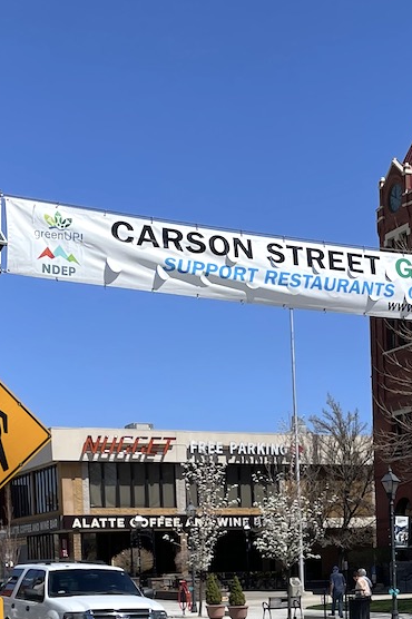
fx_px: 1255
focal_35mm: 73
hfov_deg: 18.4
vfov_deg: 26.3
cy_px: 618
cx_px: 369
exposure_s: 1/4651
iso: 32
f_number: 1.6
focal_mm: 4.2
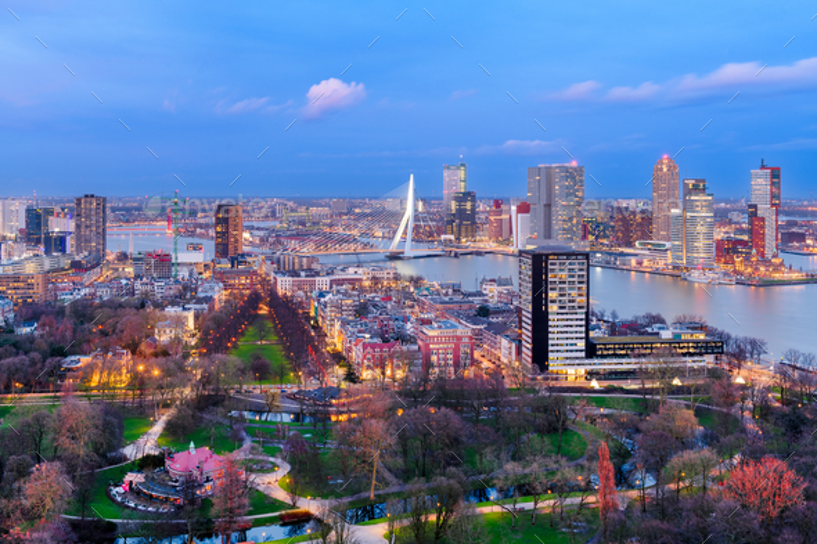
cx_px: 408
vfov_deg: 35.0
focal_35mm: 38
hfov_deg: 50.7
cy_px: 272
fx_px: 862
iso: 64
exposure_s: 1.3
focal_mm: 38
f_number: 8
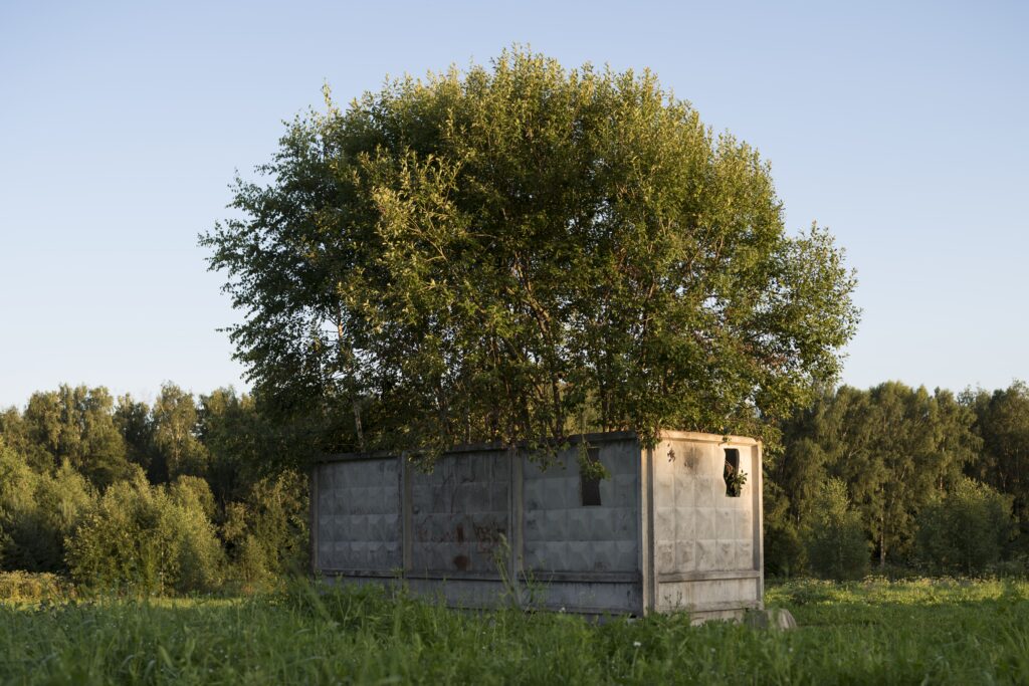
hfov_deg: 43.6
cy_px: 343
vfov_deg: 29.9
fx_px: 1286
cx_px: 514
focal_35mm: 45
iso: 64
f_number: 5.6
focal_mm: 45
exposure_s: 1/80
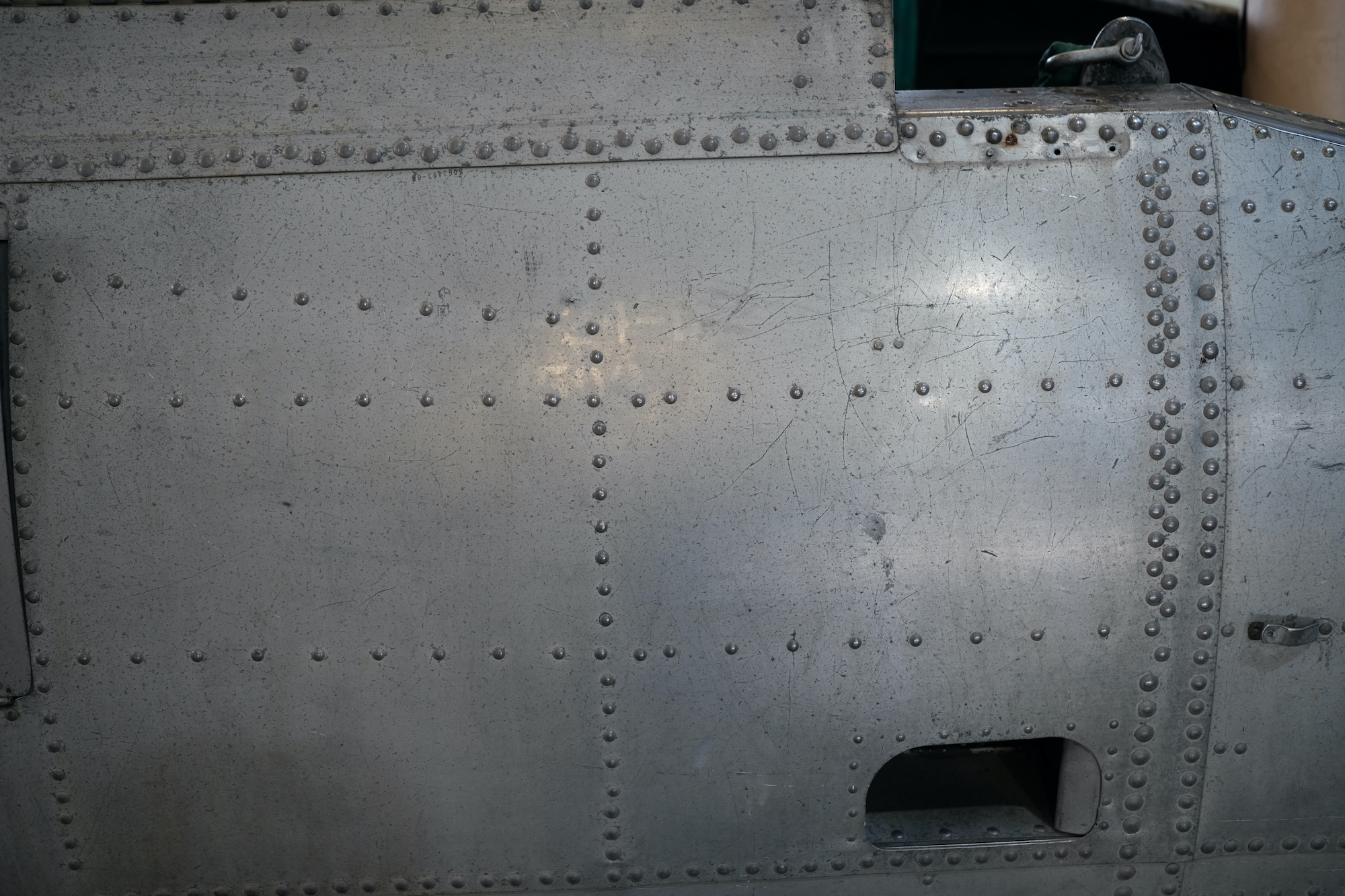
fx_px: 1307
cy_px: 448
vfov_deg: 37.8
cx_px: 672
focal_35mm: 35
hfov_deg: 54.4
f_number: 2.8
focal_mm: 23
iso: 160
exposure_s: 1/140
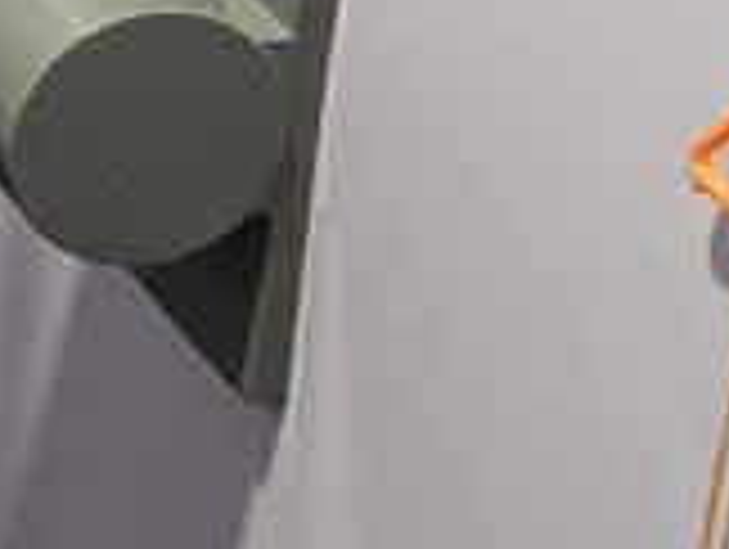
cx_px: -1352
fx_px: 3733
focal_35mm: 177
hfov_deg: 9.2
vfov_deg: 7.8
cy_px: -729
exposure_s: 1/100
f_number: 1.85
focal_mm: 6.81
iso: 647
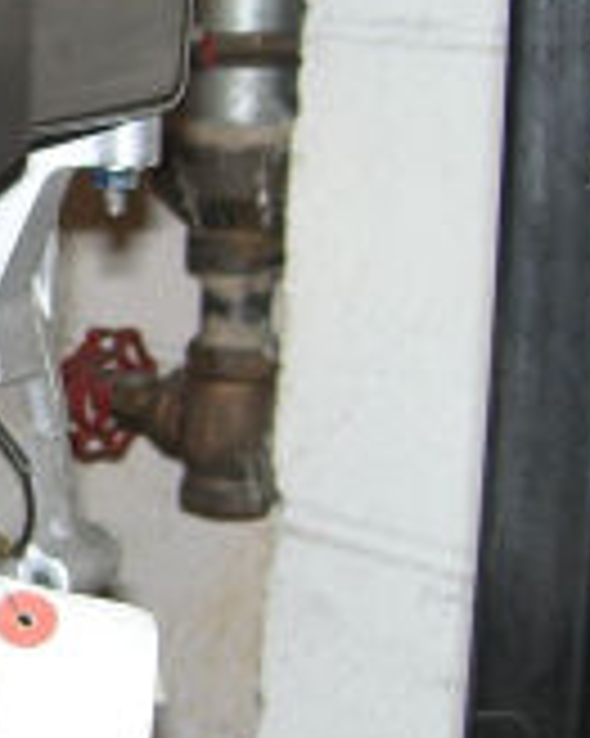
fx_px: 2338
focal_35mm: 107
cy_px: 313
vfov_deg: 17.9
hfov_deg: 13.1
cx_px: -450
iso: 80
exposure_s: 1/60
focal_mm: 6
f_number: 2.7
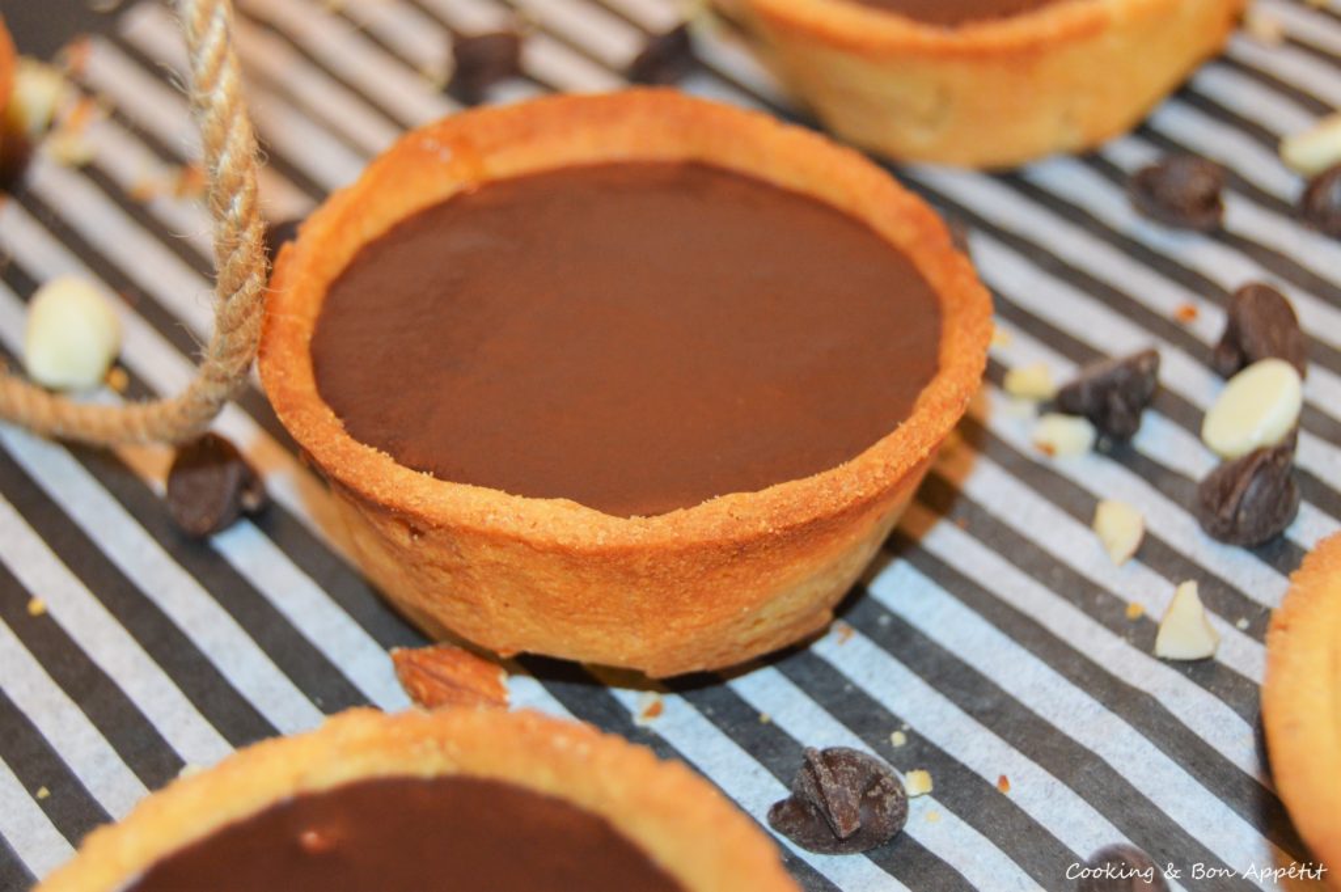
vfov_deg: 23.7
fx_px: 2121
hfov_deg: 35.1
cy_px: 446
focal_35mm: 57
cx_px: 670
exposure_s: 1/60
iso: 800
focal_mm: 38
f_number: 4.8
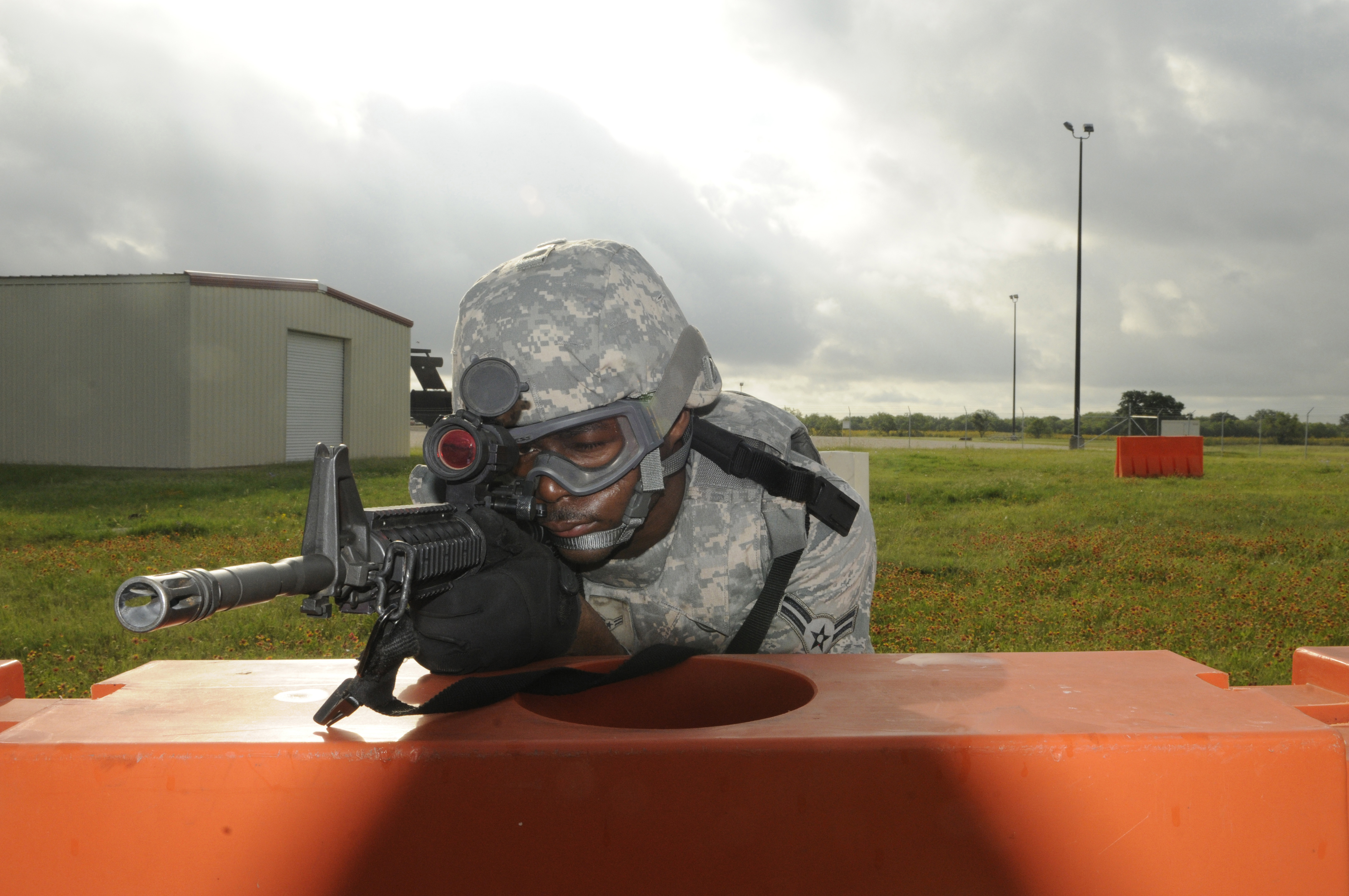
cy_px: 448
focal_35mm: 33
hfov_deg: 57.3
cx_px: 674
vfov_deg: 39.9
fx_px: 1235
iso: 500
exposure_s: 1/250
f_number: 18
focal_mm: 22
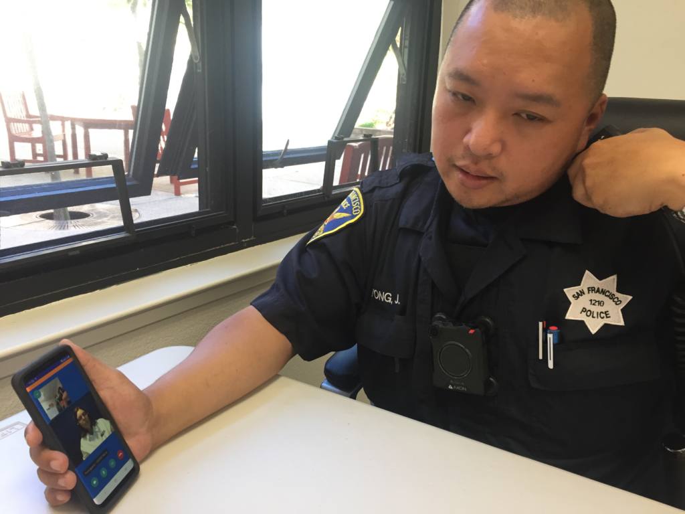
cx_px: 342
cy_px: 257
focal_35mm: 29
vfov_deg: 48.2
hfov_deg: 61.7
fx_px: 574
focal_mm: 4.15
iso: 50
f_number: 2.2
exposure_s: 1/30
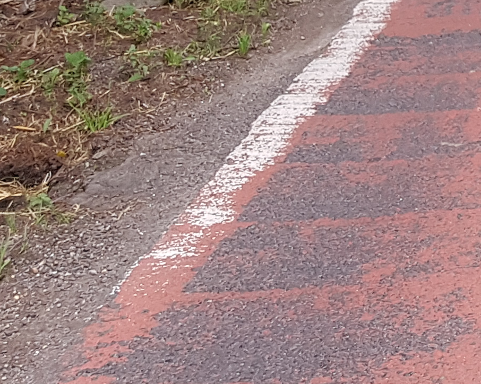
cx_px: 897
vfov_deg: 12.6
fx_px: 1608
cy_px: -265
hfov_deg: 14.6
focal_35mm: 113
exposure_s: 1/50
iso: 64
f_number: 1.7
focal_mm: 4.2
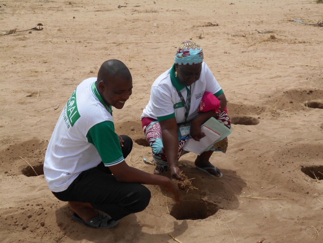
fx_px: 467
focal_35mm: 50
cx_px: 162
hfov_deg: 38.2
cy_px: 122
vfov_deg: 29.1
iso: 80
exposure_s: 1/800
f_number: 4.5
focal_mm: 8.8
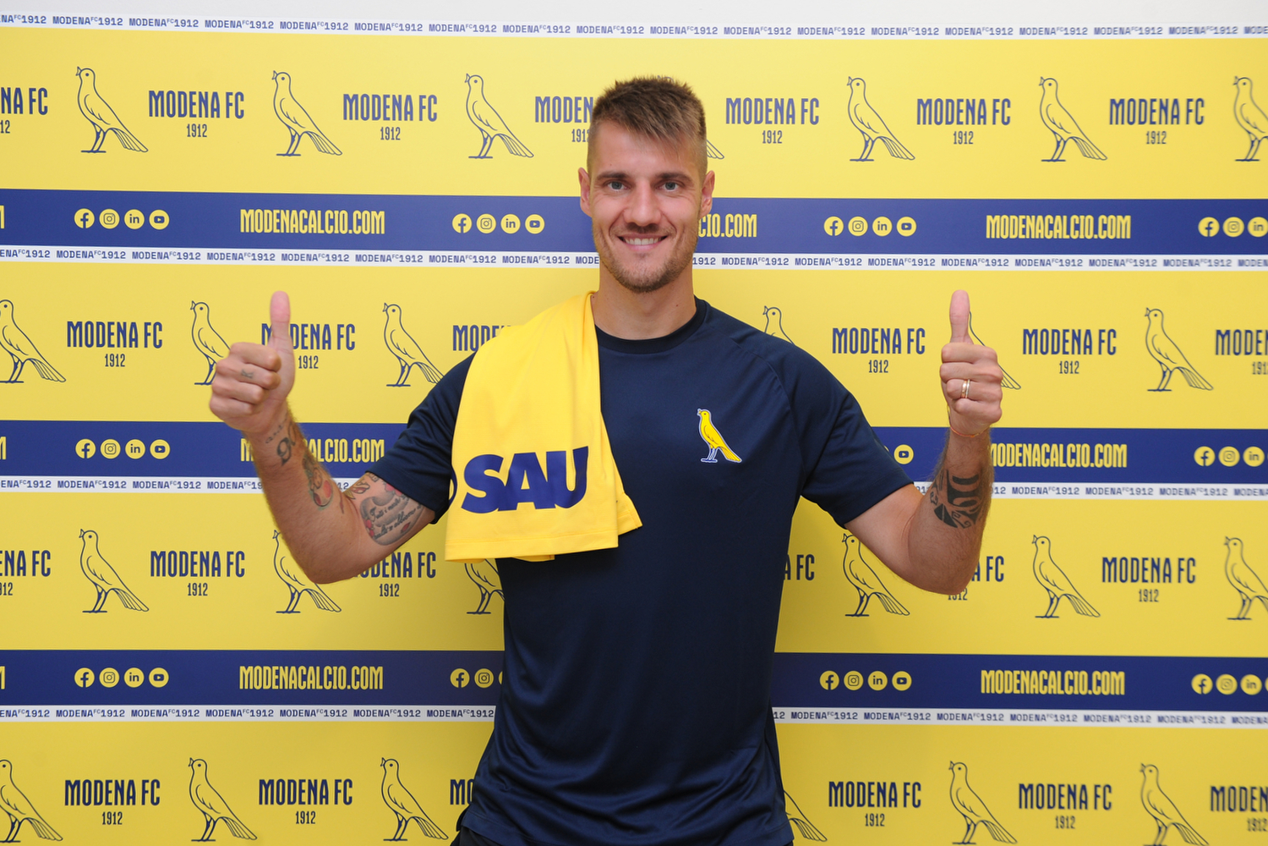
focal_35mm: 44
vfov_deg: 30.5
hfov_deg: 44.5
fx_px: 1550
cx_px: 634
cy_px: 423
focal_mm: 44
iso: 800
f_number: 4.5
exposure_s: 1/100
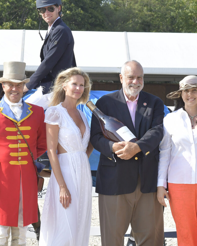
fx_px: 1874
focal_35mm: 257
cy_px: 95
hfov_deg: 6.0
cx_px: 46
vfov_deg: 7.5
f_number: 13
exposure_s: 1/640
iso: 1000
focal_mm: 105
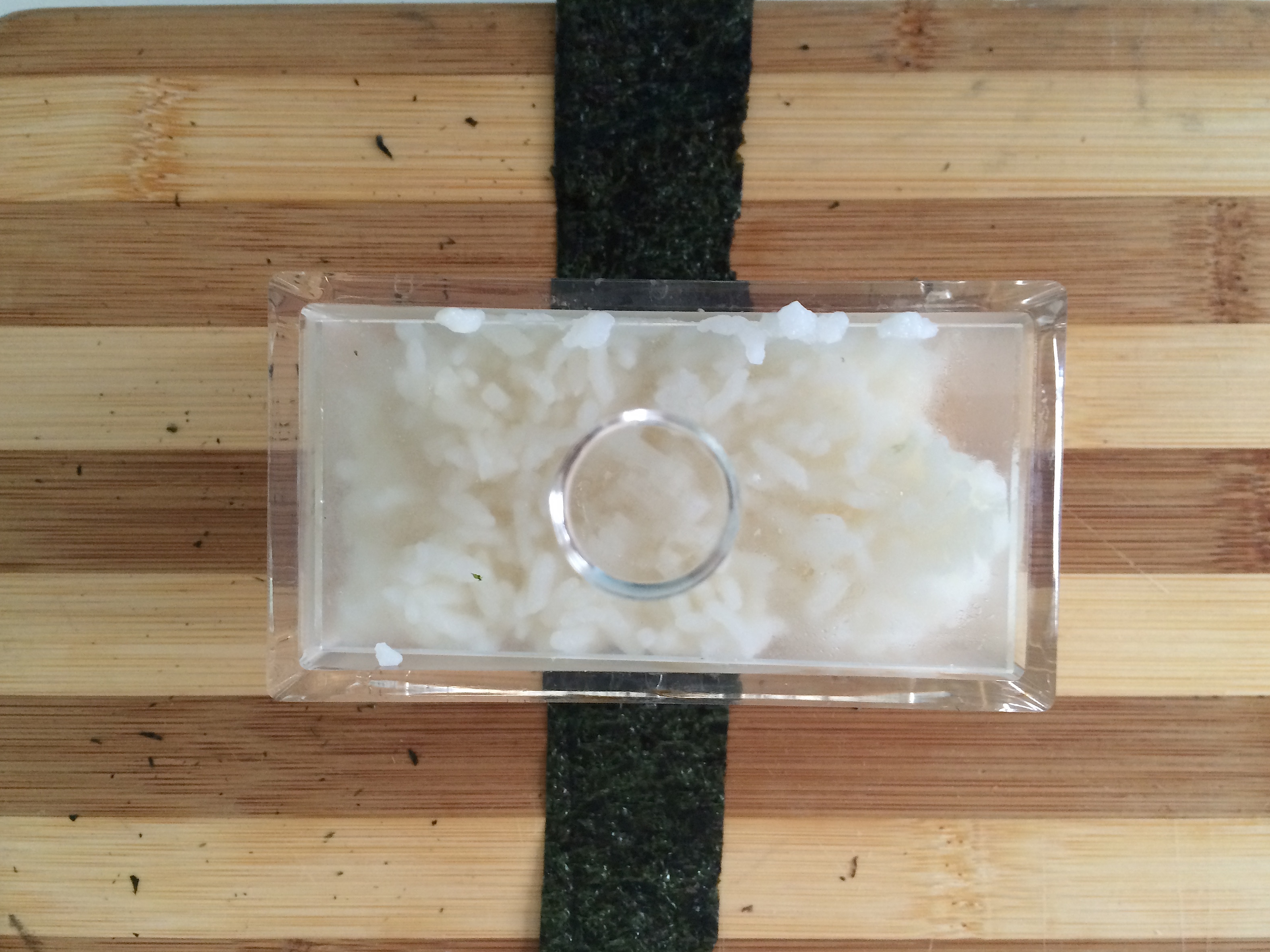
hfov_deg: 60.0
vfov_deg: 46.8
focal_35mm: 30
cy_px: 480
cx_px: 622
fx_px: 1101
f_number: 2.2
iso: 160
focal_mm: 4.15
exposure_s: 1/33
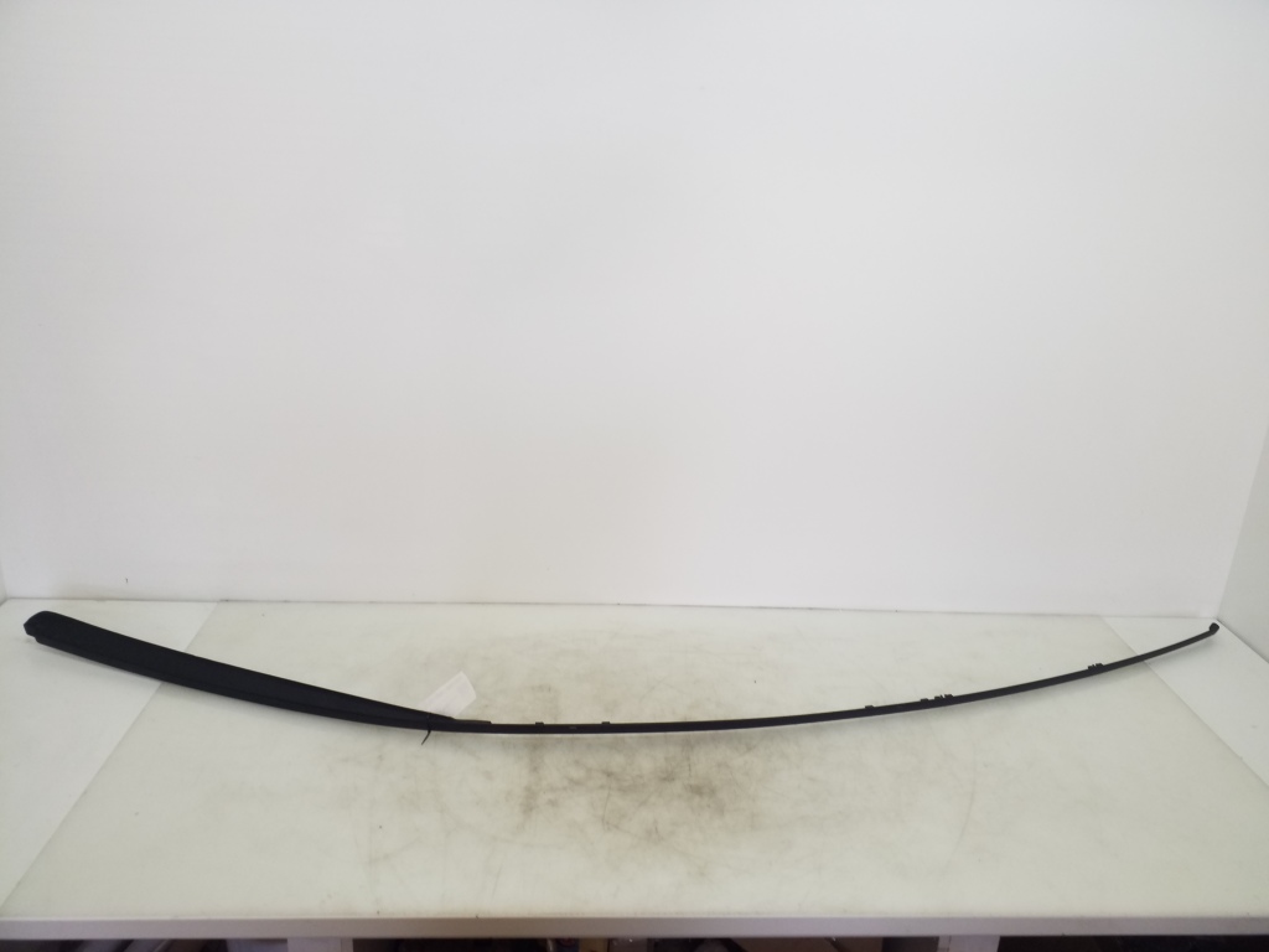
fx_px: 990
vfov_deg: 51.4
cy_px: 476
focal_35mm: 27
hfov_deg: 65.3
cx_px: 634
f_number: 1.9
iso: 50
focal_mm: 3.6
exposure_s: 1/50
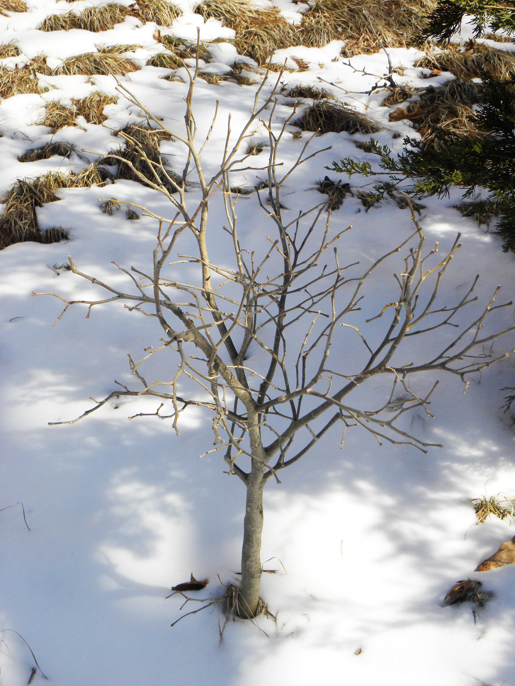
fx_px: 1507
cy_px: 339
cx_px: 258
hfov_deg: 19.4
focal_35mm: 76
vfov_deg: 25.7
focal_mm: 13.4
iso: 64
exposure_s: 1/368
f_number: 5.6
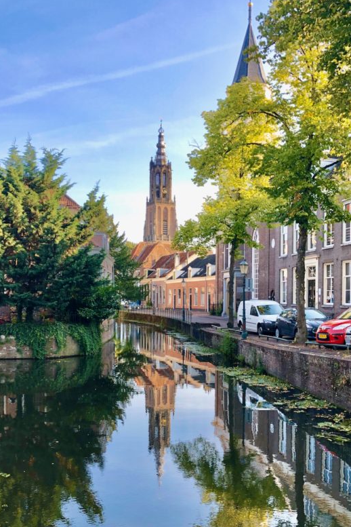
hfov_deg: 43.6
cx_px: 188
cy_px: 256
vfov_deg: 61.9
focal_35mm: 30
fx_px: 439
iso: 20
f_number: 1.8
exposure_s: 1/146
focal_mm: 4
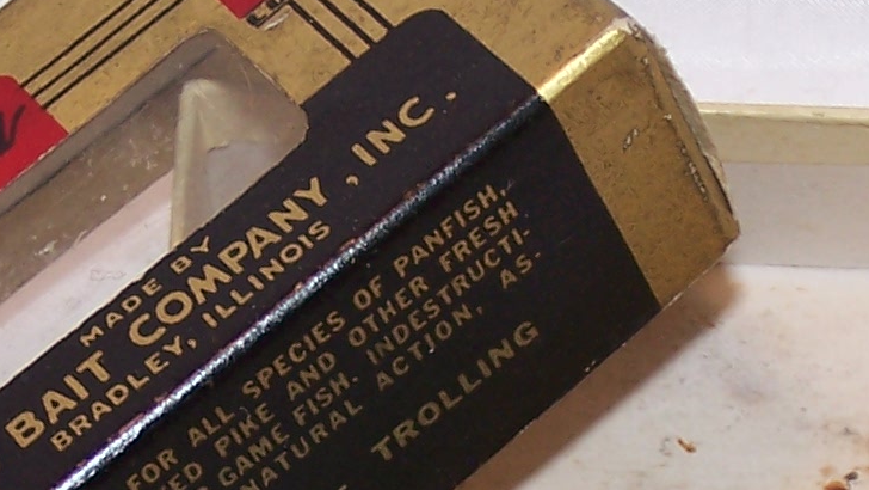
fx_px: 5324
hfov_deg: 9.3
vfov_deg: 5.2
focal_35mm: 231
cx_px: 627
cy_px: 703
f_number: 3.2
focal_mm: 11.1
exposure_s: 1/60
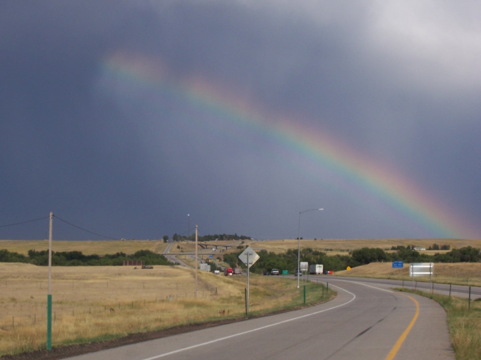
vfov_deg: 14.5
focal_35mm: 102
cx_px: 240
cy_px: 180
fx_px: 1417
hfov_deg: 19.3
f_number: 9.5
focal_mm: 16.8
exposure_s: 1/500
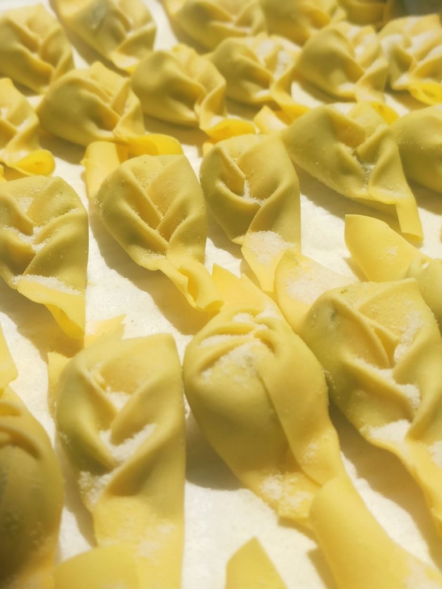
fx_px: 443
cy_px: 294
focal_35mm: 26
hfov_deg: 53.1
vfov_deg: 67.3
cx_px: 221
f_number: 1.75
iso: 112
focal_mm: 4.77
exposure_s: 1/1546
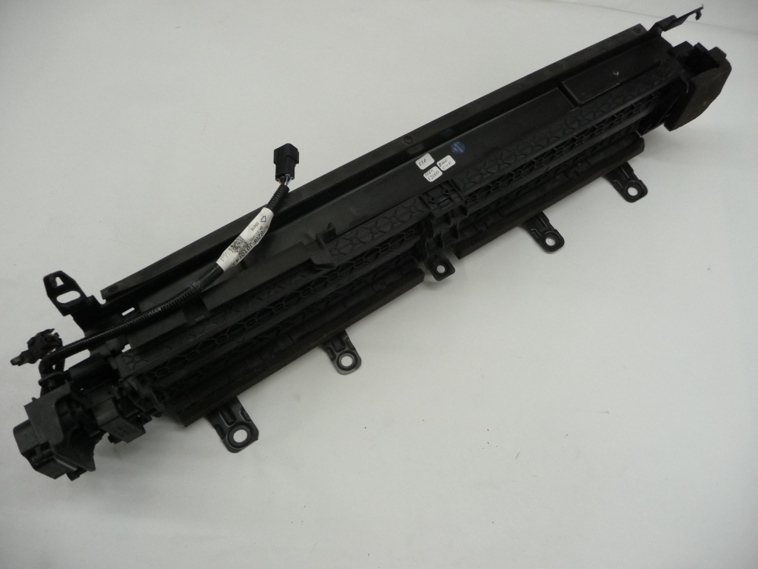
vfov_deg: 49.7
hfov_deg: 63.4
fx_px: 613
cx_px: 379
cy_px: 284
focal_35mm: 28
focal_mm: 4.7
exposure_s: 1/60
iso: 250
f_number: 3.3
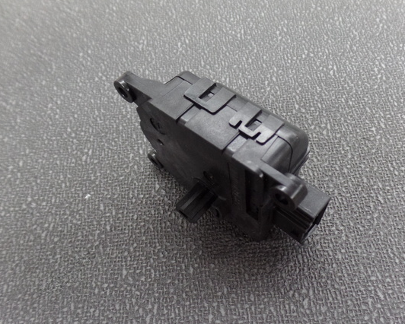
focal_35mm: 27
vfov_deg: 53.1
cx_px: 226
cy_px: 182
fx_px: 324
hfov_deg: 63.9
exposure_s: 1/20
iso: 400
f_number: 2.8
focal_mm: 4.1
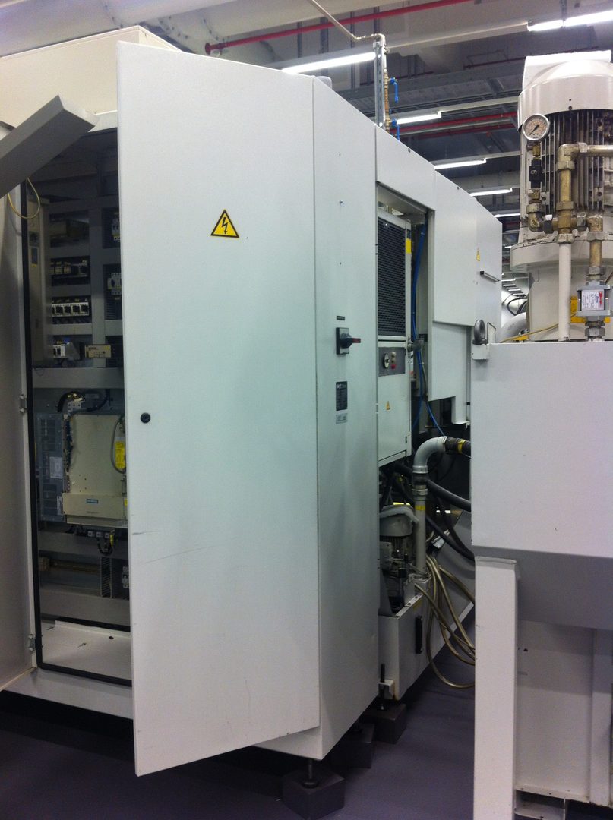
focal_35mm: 35
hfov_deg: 40.6
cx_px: 306
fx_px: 828
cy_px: 410
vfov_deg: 52.7
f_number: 2.8
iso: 80
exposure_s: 1/20
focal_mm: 3.85
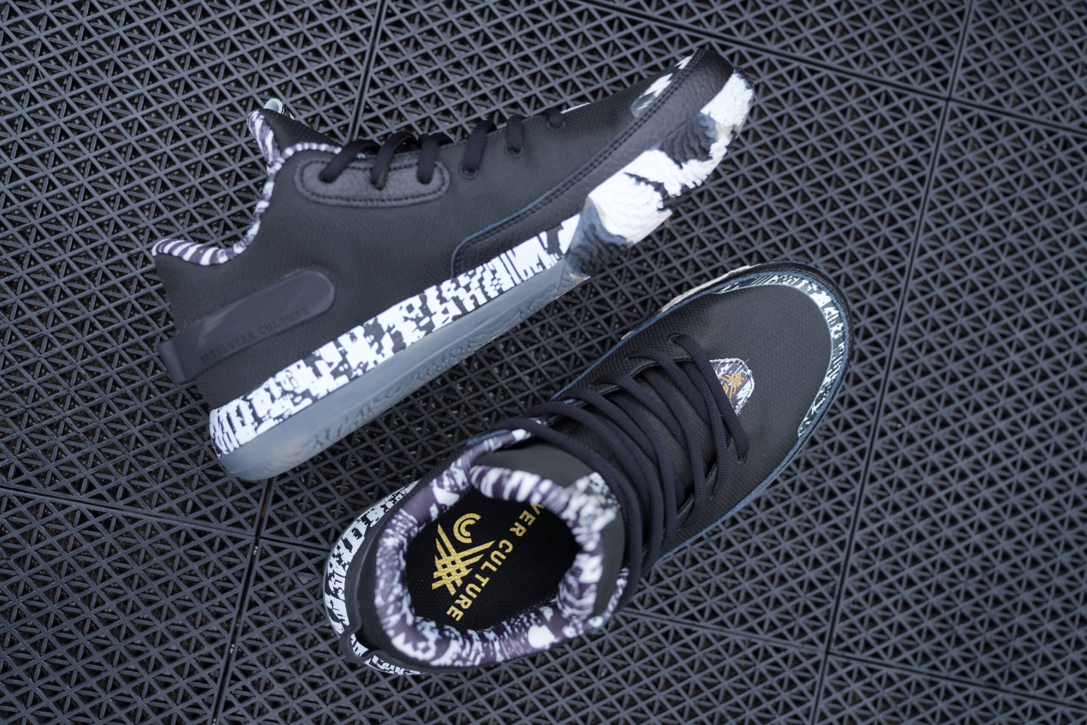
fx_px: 1268
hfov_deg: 46.4
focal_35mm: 42
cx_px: 544
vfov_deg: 31.9
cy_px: 362
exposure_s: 1/2500
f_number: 2.8
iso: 640
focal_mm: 42
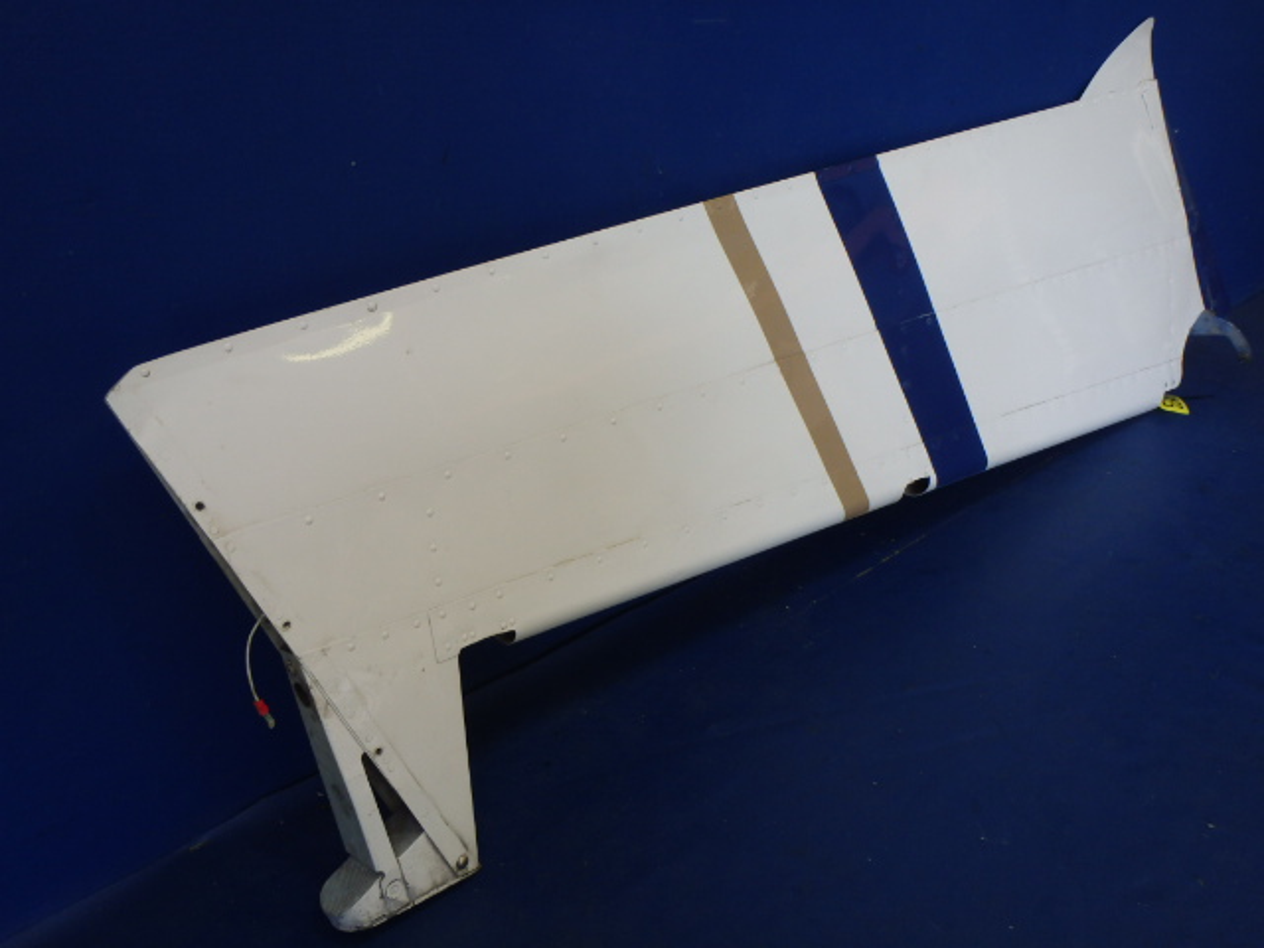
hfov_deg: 63.4
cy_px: 474
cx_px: 632
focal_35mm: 28
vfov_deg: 49.7
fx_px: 1022
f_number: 3.9
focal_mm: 5
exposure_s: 1/60
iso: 160
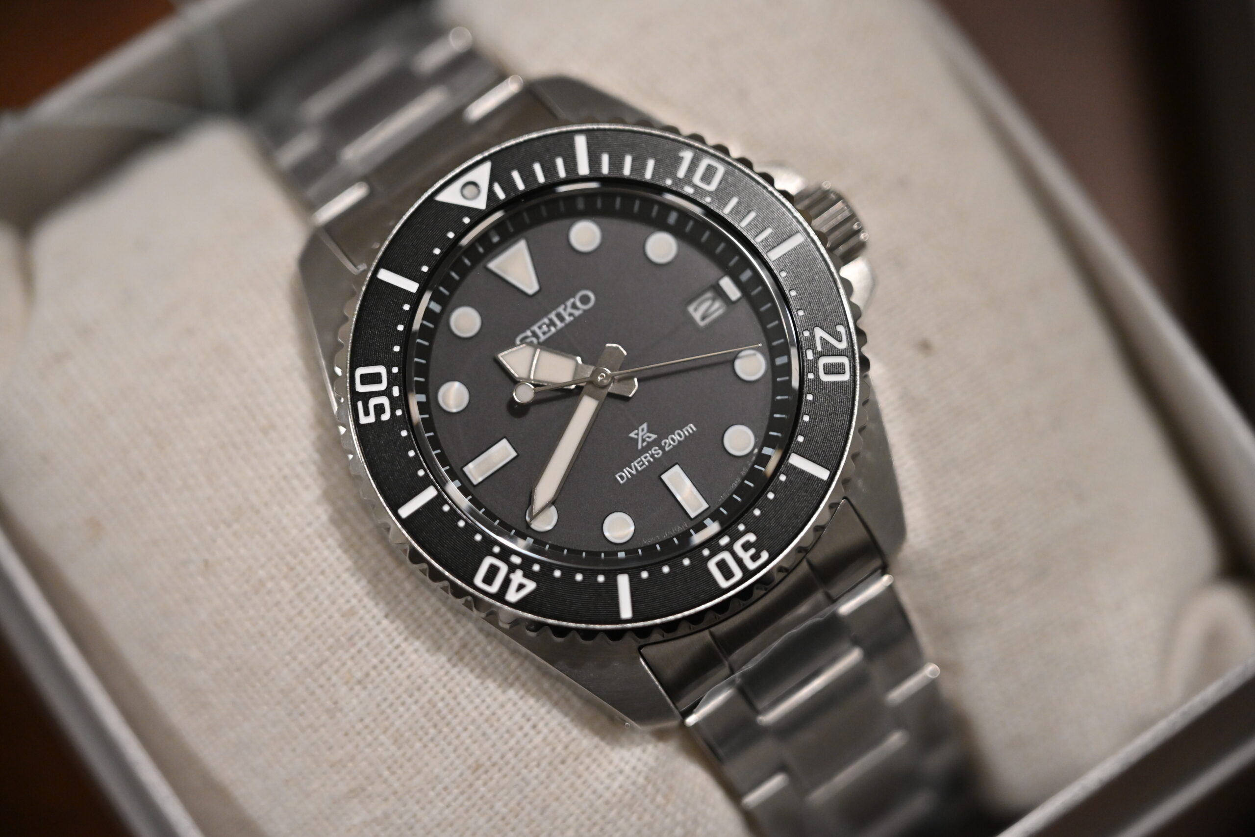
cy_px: 418
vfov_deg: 11.4
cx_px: 628
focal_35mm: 120
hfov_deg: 17.1
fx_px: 4183
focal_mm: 120
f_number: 4
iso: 3600
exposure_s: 1/160
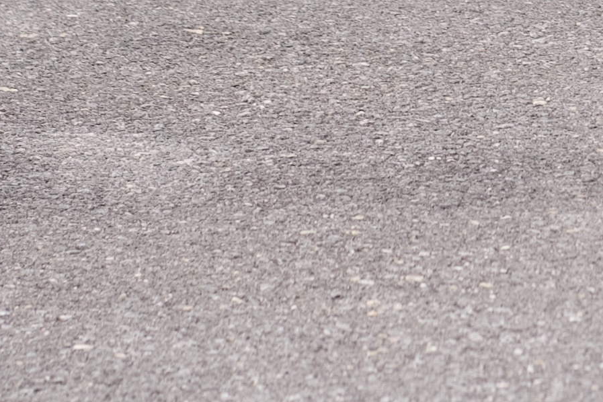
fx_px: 5527
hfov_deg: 6.2
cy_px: -532
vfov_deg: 4.1
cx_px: 749
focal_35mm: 330
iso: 50
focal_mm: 55
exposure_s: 1/80
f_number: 4
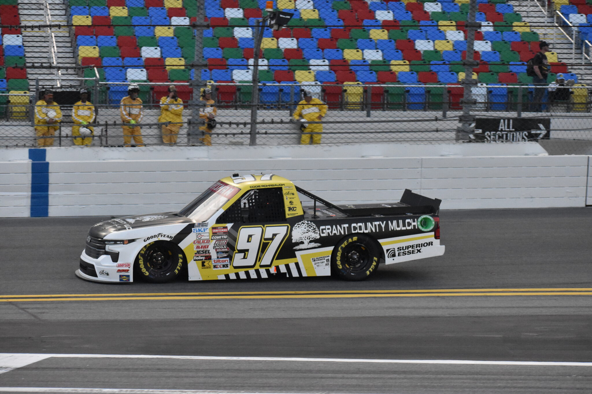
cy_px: 197
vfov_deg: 10.8
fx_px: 2096
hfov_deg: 16.1
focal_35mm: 128
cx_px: 296
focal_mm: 85
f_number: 5.6
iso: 5000
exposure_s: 1/4000
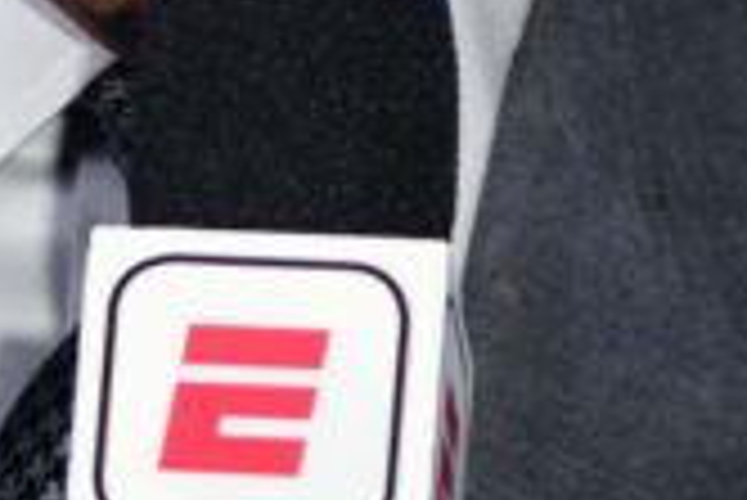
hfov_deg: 0.8
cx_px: 238
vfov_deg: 0.6
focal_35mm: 2466
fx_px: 51213
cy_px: -79
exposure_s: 1/3200
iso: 5000
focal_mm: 400
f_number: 2.8
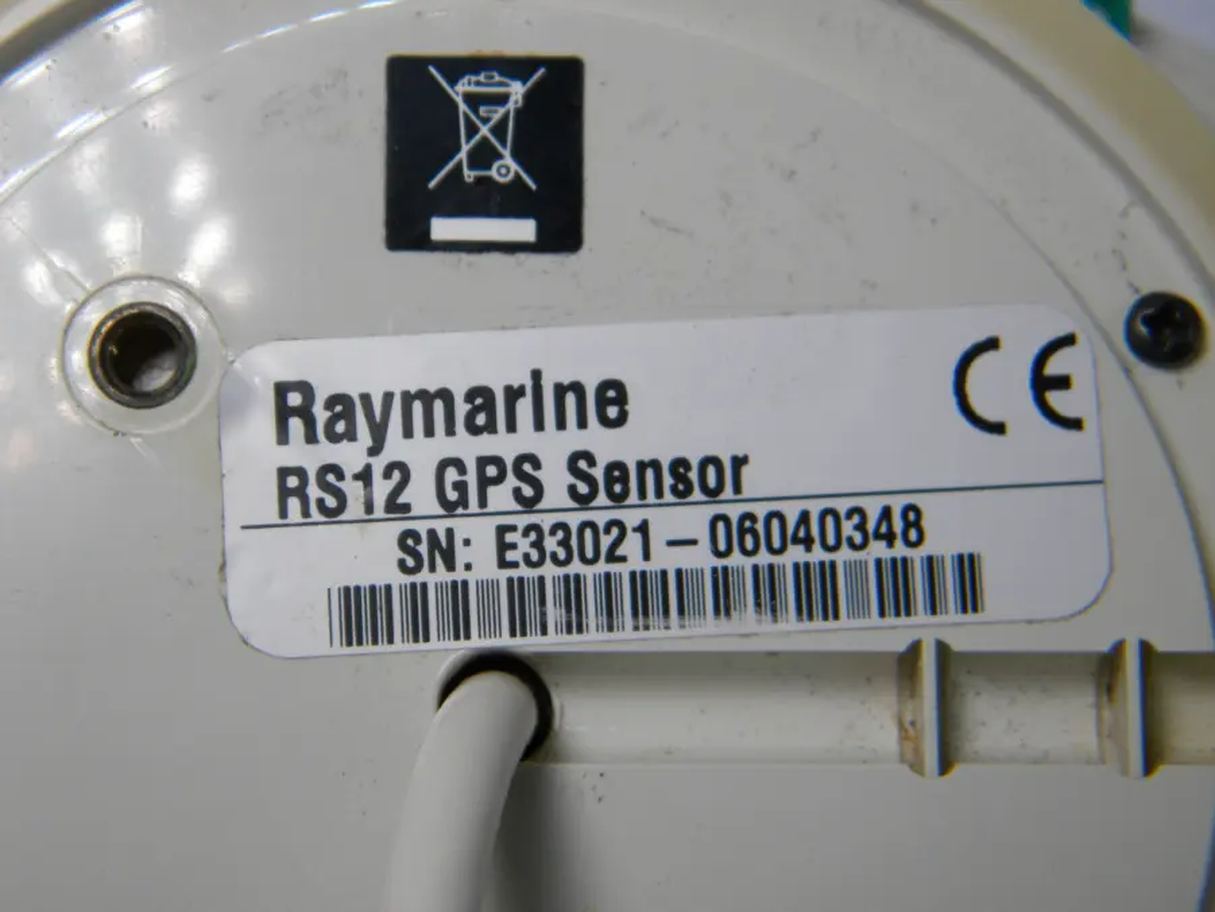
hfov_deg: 23.6
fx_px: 2914
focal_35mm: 83
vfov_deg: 17.8
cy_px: 456
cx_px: 608
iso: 169
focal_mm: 15.1
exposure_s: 1/505
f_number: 4.5
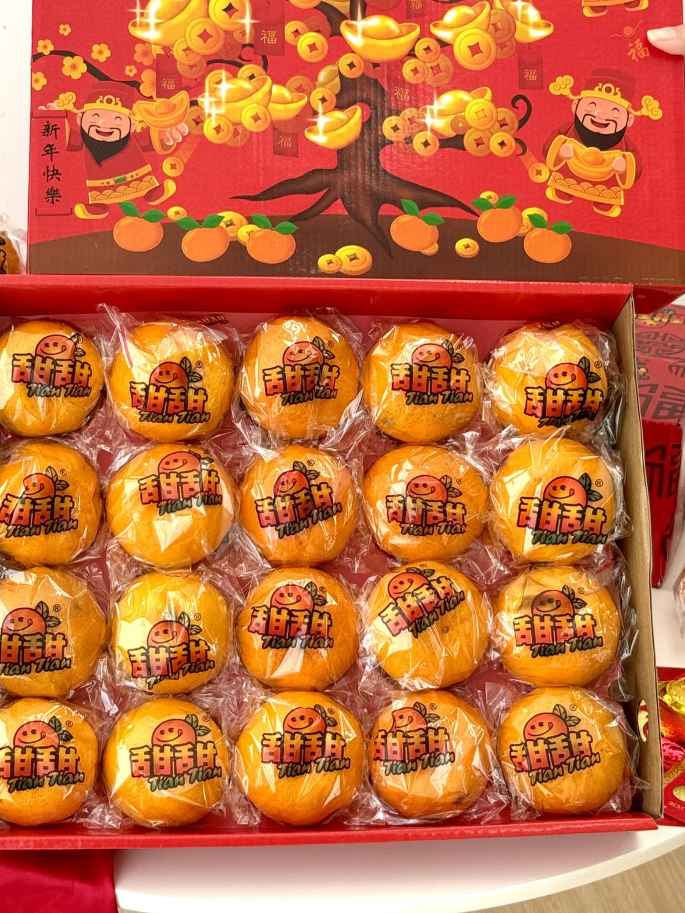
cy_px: 336
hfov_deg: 22.3
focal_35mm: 66
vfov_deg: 29.3
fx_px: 1741
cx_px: 327
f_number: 1.78
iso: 64
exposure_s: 1/121
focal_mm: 6.76
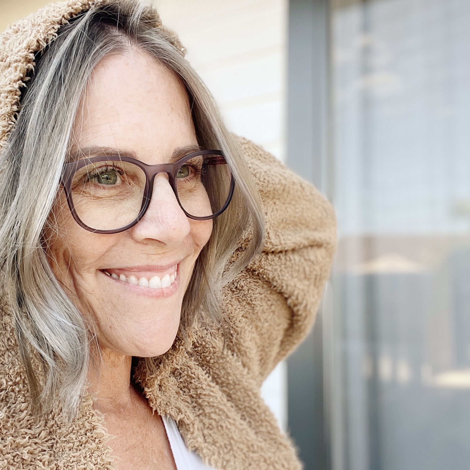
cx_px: 152
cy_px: 233
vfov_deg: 46.0
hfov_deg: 45.3
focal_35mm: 36
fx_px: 553
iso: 50
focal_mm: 2.71
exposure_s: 1/121
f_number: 2.2
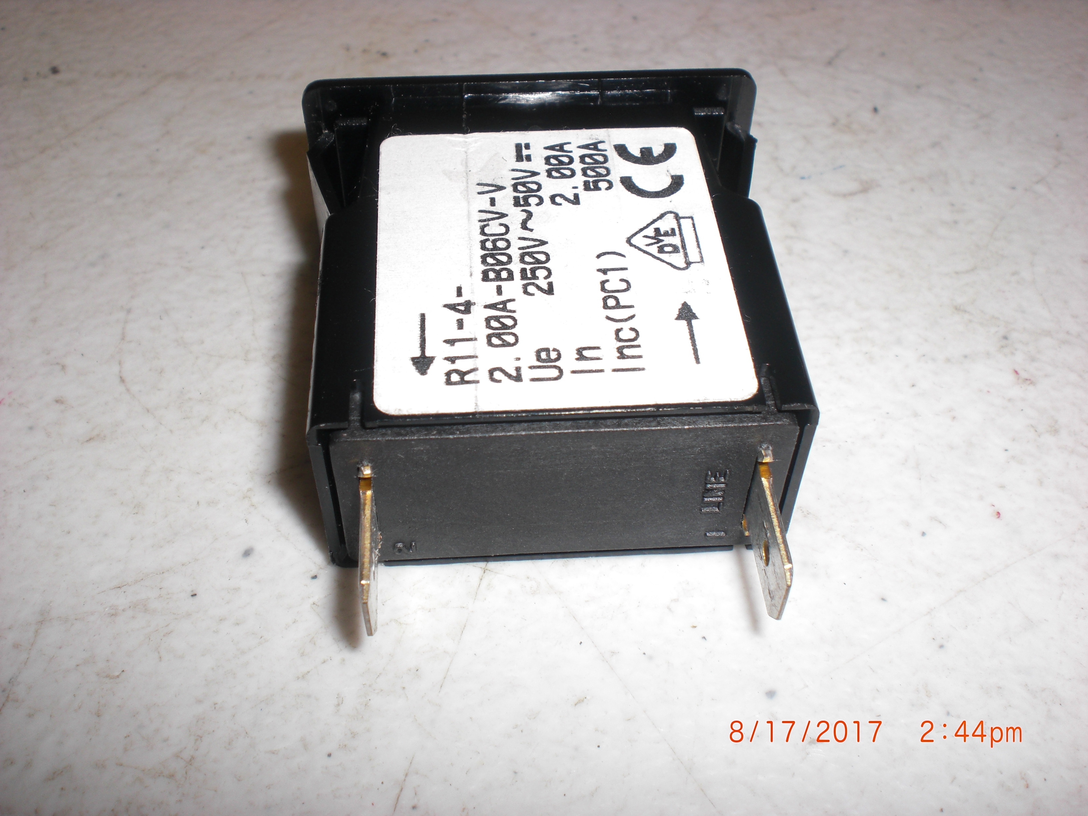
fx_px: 1194
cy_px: 408
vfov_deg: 37.7
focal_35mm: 38
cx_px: 544
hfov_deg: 49.0
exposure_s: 1/60
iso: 64
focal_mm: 6.3
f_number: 5.6
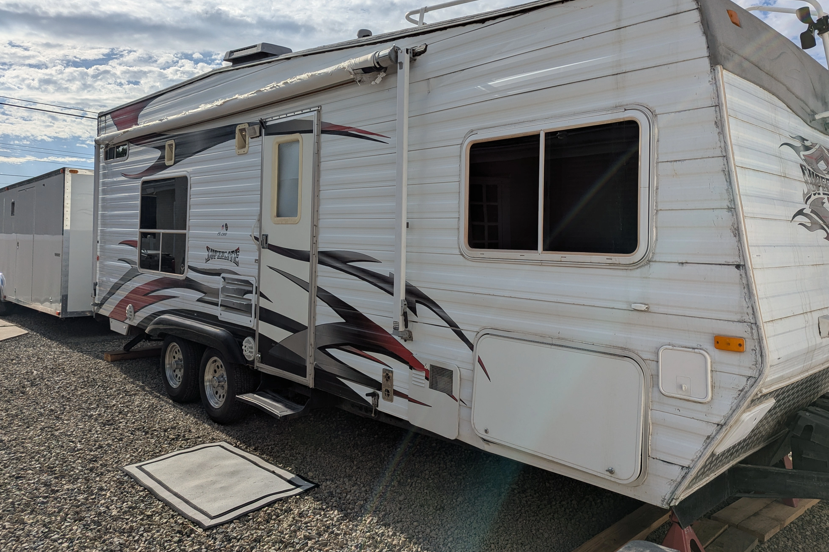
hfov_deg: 69.4
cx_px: 425
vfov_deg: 49.4
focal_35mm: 26
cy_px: 232
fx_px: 599
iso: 39
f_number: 1.85
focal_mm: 6.81
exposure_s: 1/6289
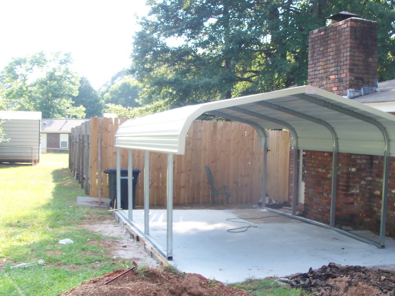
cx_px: 245
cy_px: 181
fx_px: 548
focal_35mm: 48
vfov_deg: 30.2
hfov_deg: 39.4
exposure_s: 1/80
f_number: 3
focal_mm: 6.3
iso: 64
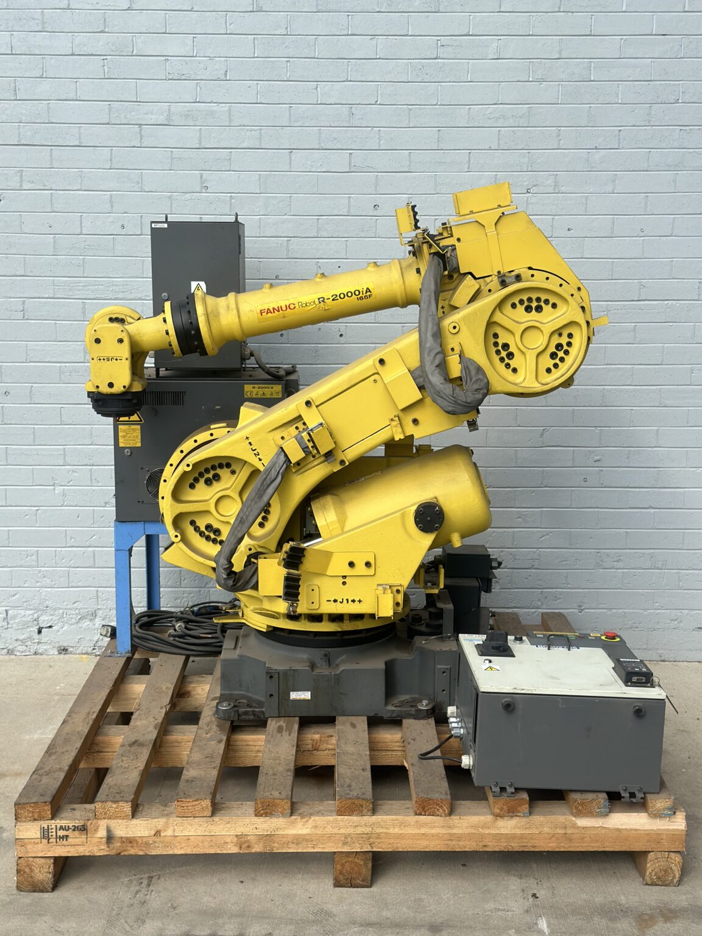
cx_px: 351
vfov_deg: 39.7
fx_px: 1298
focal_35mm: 48
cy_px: 468
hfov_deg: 30.3
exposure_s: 1/2667
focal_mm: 6.86
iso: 80
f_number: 1.78
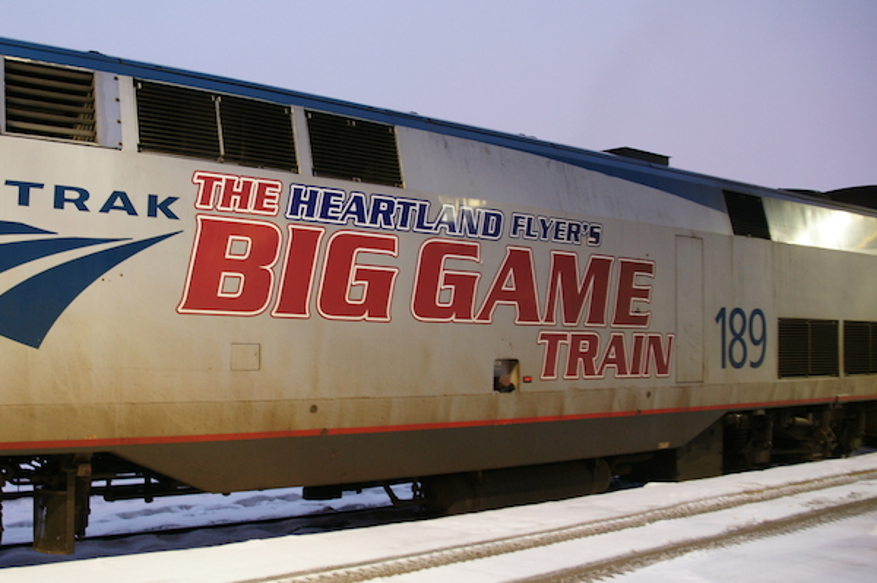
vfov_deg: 36.8
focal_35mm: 36
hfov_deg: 52.2
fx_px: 876
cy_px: 279
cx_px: 295
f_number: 3.5
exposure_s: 1/6
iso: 400
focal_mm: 18
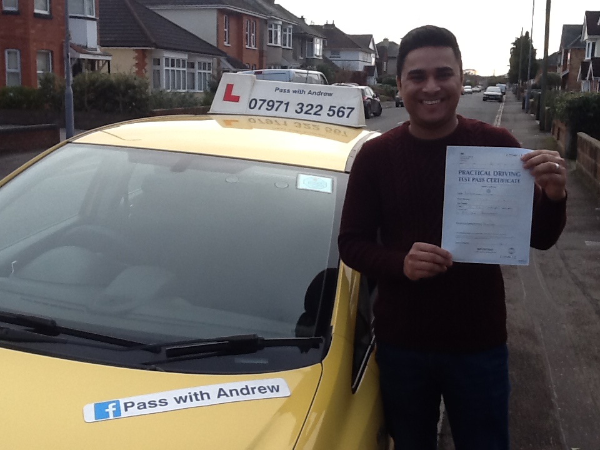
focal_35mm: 44
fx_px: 763
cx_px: 300
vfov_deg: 32.9
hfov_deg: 42.9
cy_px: 225
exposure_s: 1/486
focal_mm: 2.03
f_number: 2.4
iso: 40
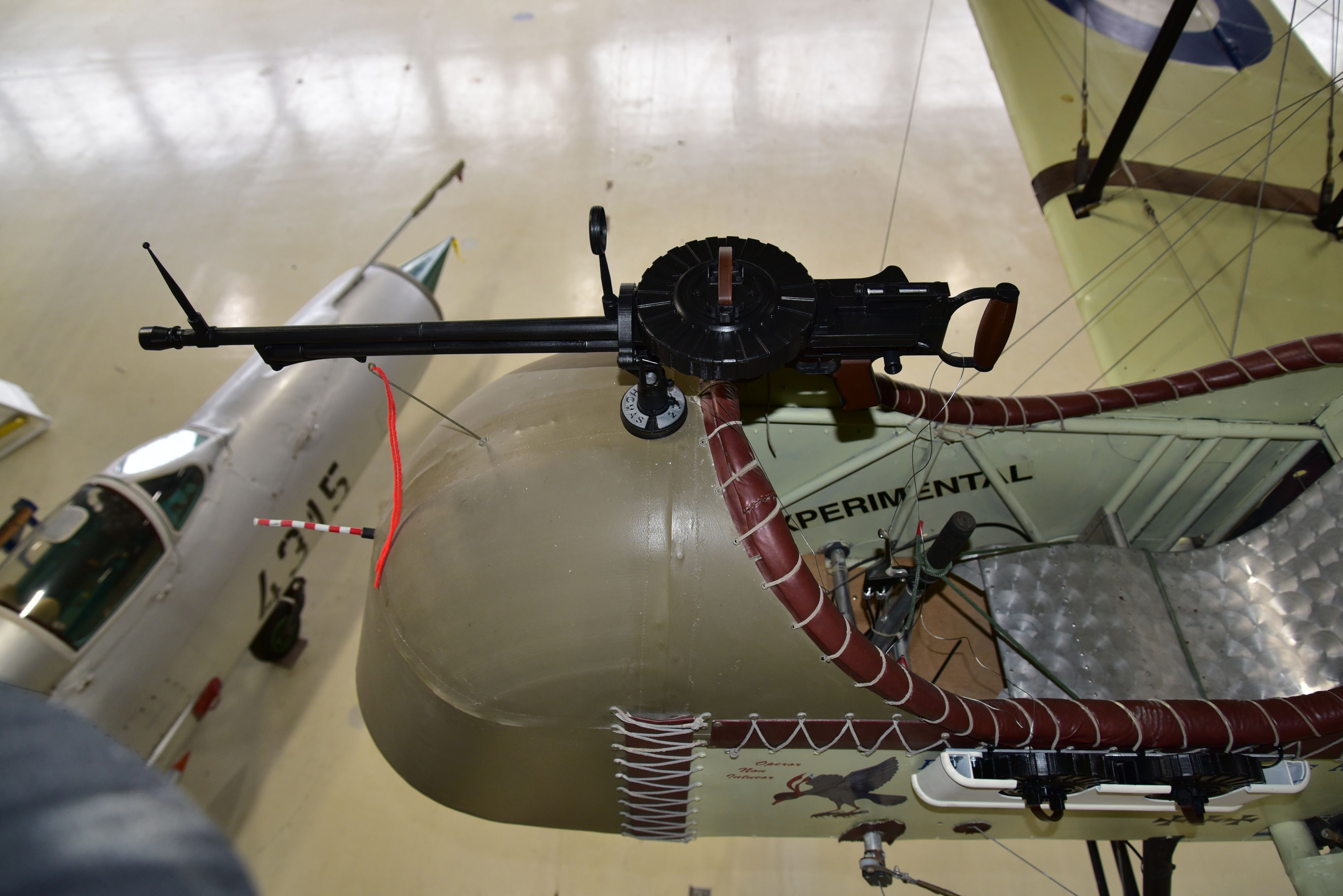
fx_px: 896
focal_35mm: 24
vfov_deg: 53.2
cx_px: 672
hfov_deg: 73.7
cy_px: 448
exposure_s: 1/60
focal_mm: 24
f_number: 5
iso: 800
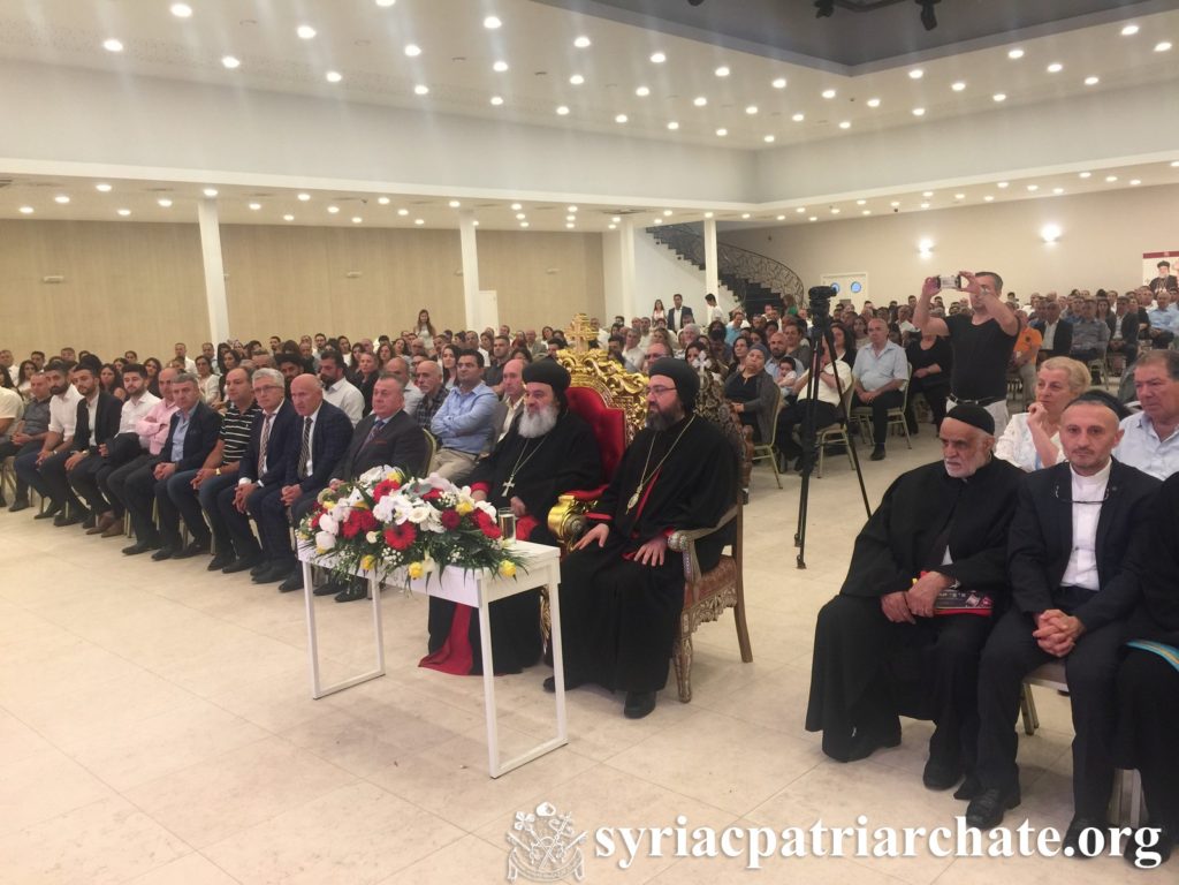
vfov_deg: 48.2
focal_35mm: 29
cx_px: 590
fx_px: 988
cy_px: 442
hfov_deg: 61.7
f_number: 2.2
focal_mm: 4.15
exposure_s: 1/33
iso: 64
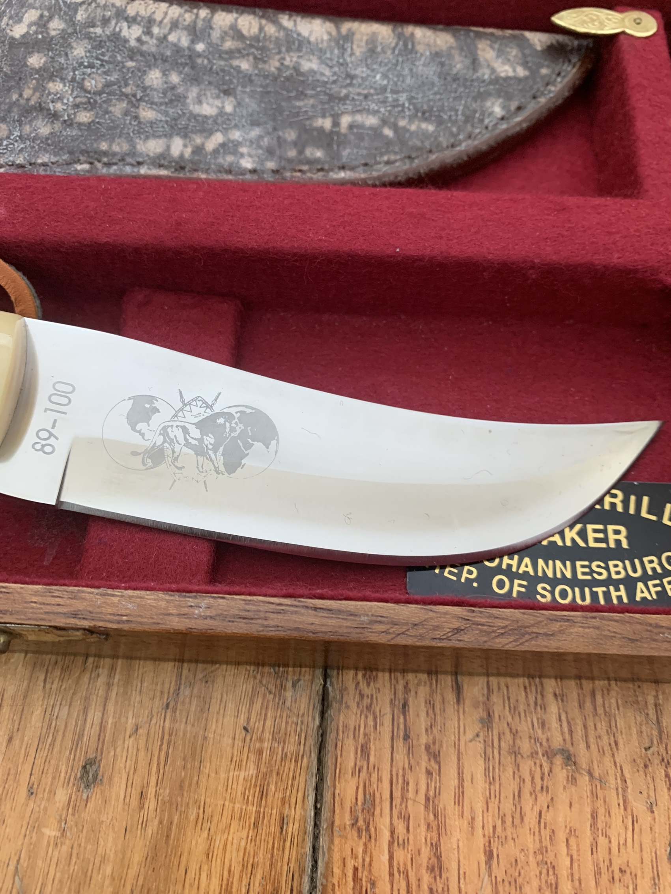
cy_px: 447
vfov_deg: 67.3
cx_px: 336
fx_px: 672
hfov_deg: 53.1
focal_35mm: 26
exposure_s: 1/60
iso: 250
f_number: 1.8
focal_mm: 4.25
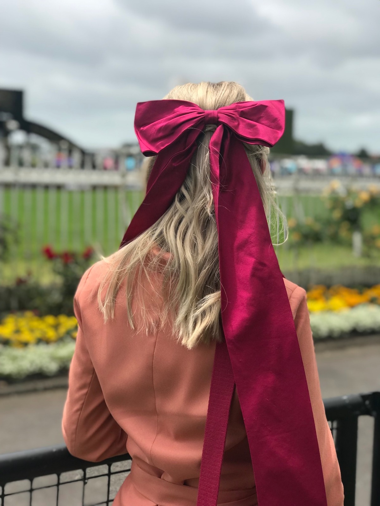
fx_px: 834
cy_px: 253
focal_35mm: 57
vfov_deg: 33.8
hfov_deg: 25.7
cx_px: 190
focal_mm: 6.6
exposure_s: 1/997
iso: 20
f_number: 2.8
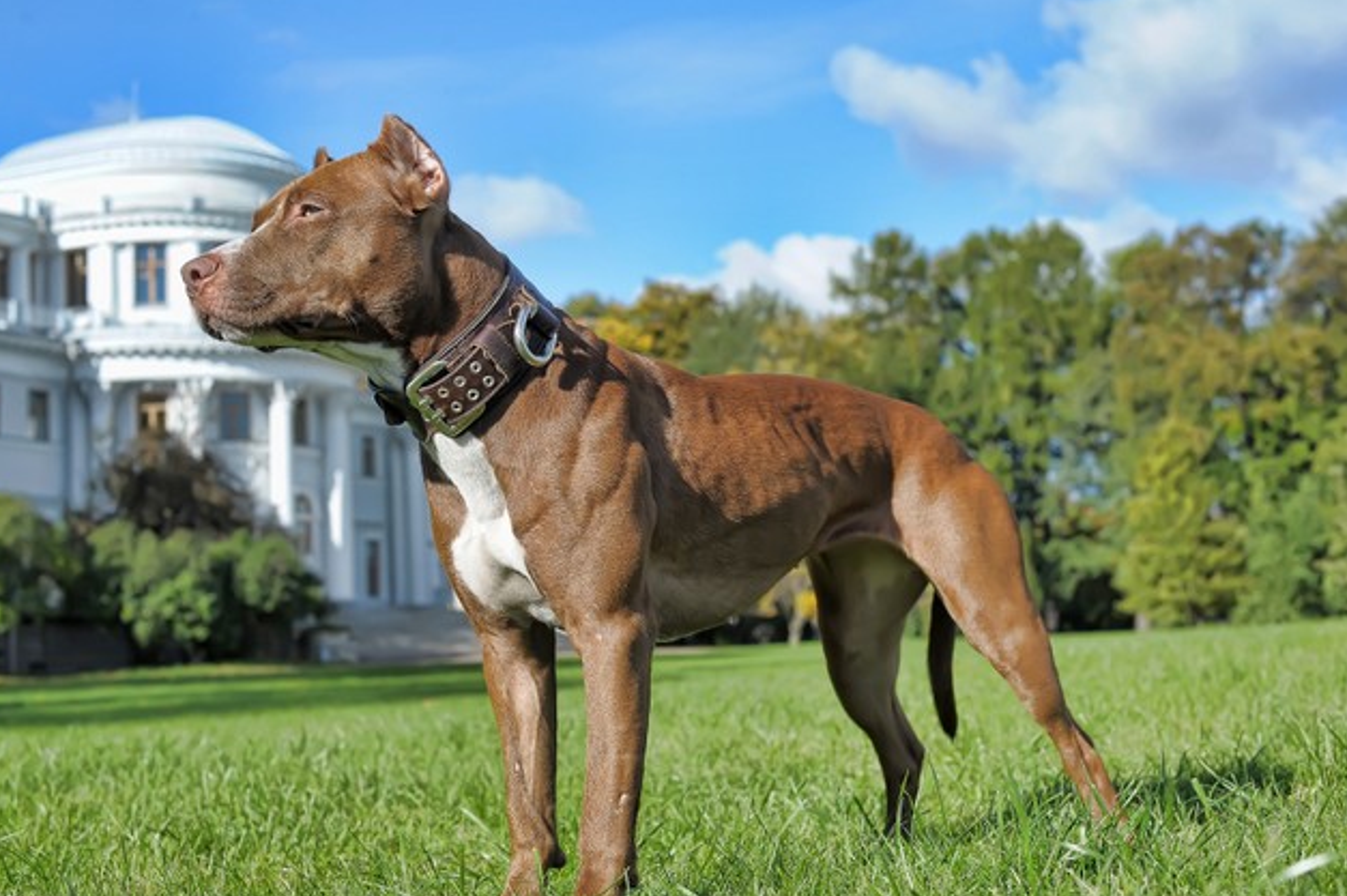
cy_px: 448
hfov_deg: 38.9
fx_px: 1907
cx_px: 664
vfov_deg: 26.4
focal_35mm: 51
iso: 200
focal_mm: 50
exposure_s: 1/400
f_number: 8
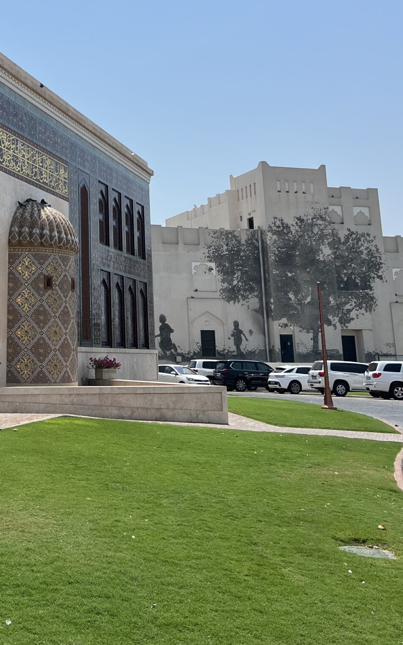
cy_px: 136
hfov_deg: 26.9
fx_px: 808
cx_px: 32
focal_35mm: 46
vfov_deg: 41.7
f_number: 1.5
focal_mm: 5.7
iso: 50
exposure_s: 1/8000
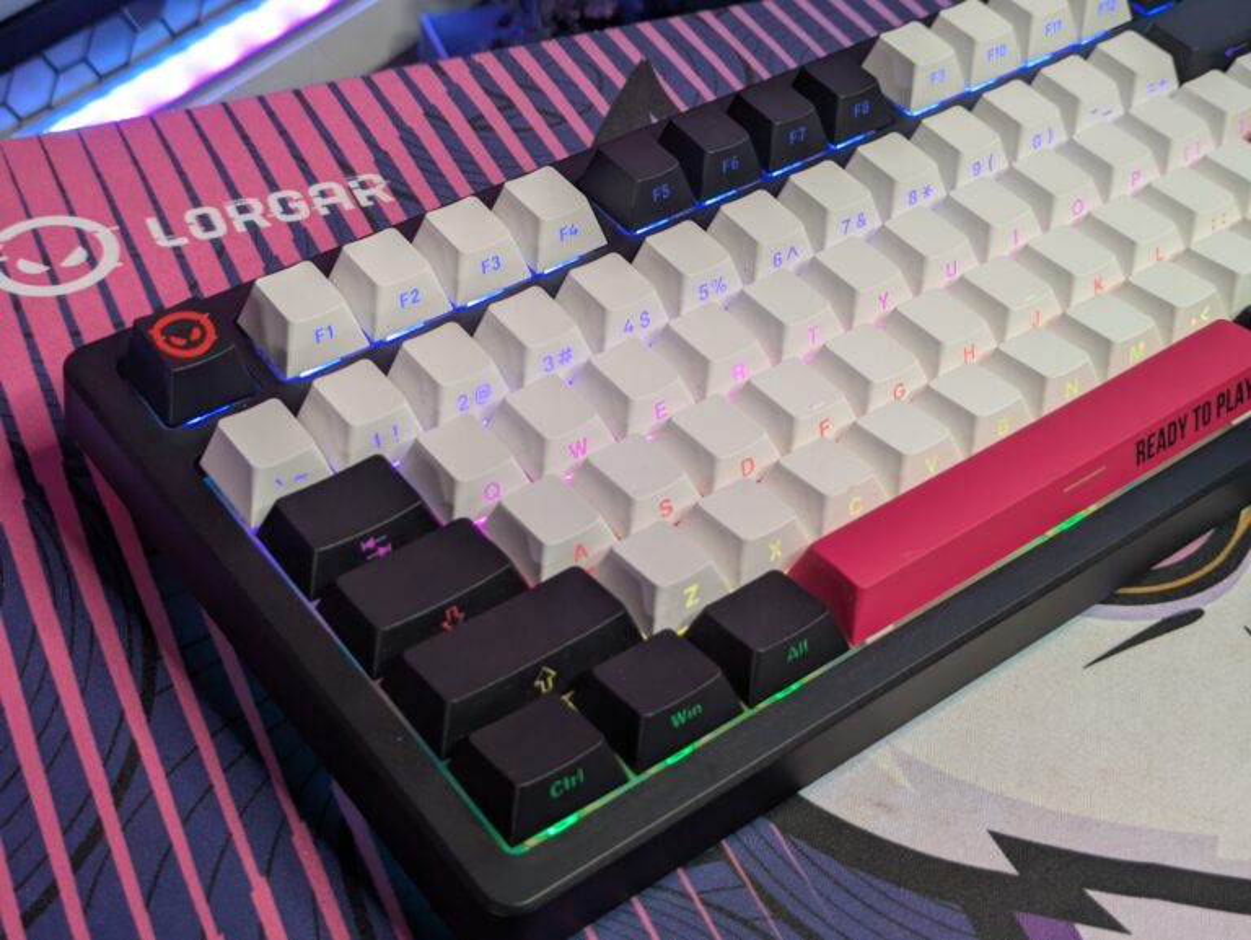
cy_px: 470
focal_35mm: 51
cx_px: 626
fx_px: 1844
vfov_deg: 28.6
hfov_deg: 37.5
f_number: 1.89
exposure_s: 1/100
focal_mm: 5.43
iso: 245
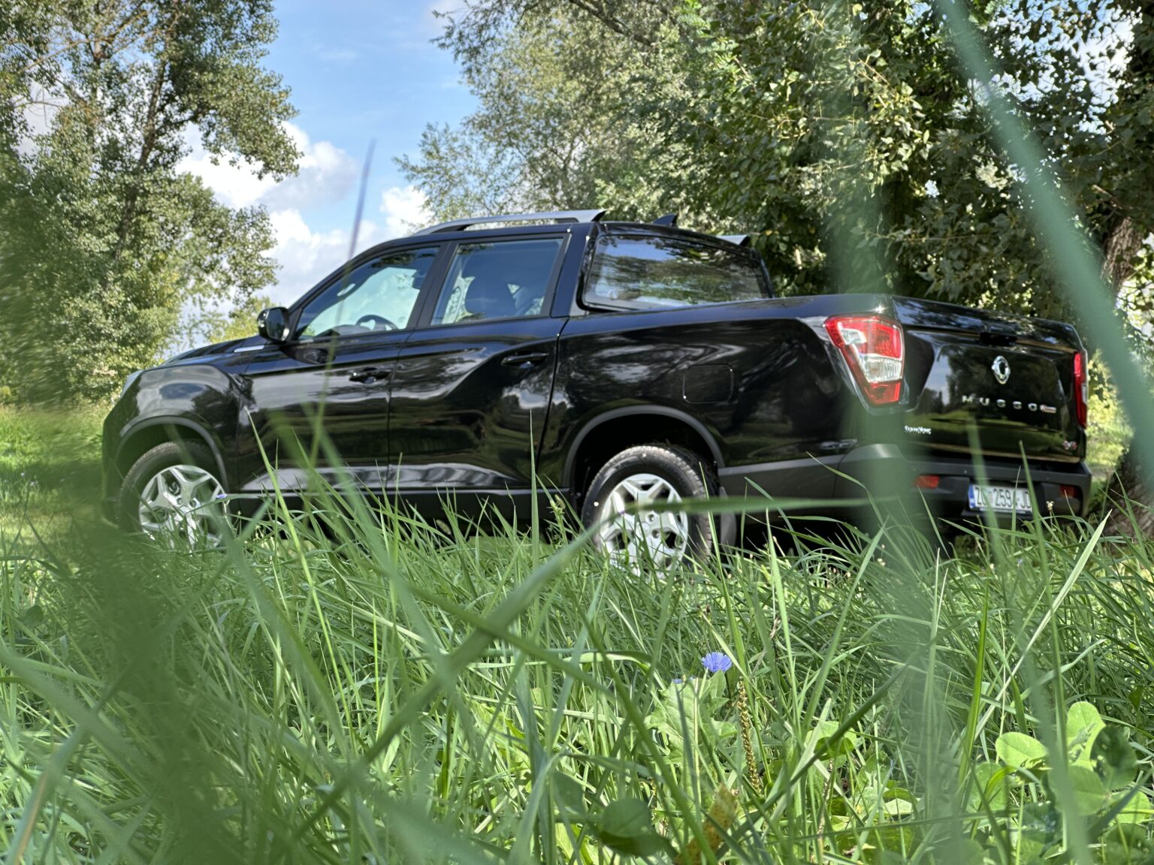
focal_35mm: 77
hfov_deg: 25.3
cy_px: 432
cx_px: 577
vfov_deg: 19.1
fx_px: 2567
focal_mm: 9
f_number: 2.8
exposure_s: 1/135
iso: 32
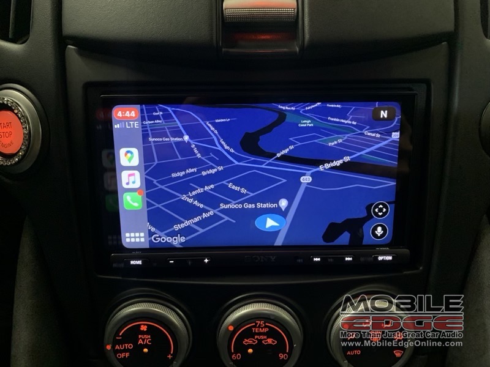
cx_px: 245
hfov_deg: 67.3
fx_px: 368
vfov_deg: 53.1
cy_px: 184
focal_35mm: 26
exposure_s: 1/25
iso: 400
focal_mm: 4.25
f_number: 1.8
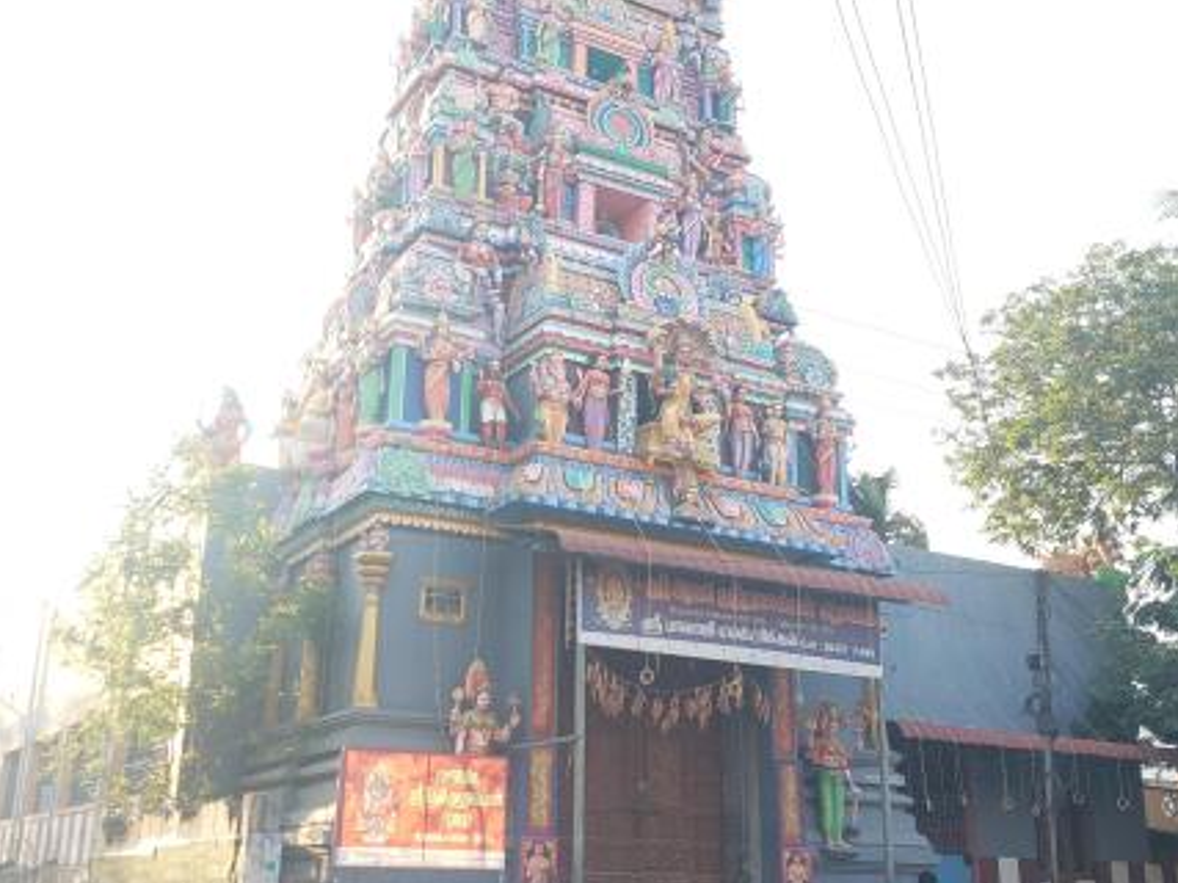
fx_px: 1531
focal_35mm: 45
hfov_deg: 42.1
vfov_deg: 32.2
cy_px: 419
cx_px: 566
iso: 25
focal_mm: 4.6
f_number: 1.8
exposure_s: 1/100
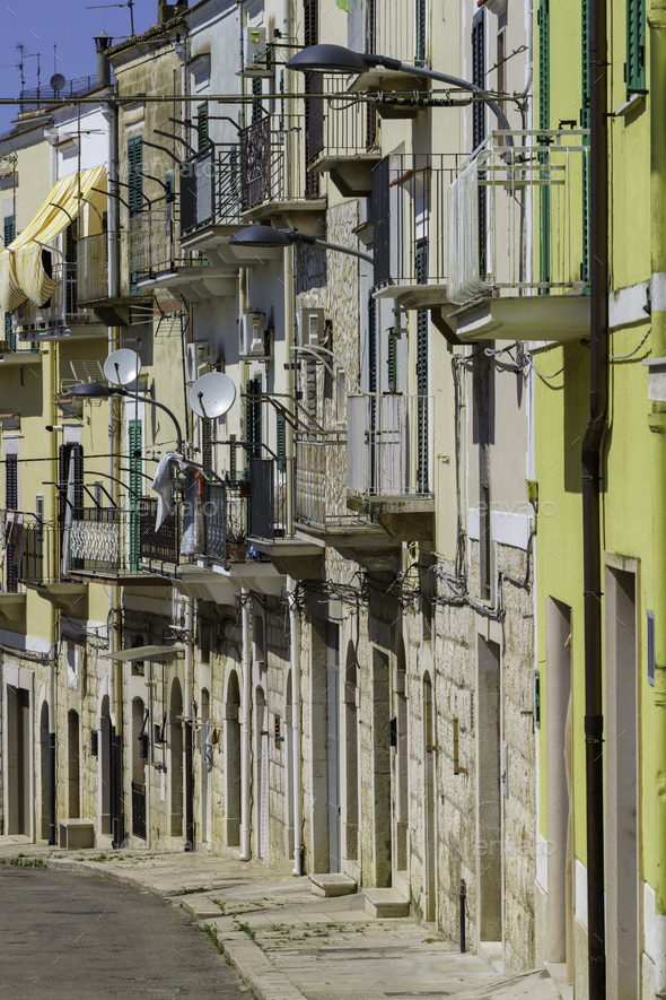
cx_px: 333
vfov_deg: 11.9
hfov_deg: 7.9
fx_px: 4800
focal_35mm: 173
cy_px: 500
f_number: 11
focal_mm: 173
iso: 100
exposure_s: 1/400
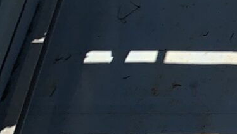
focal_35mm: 155
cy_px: 44
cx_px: 556
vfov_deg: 7.8
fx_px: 975
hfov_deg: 11.6
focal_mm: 4.25
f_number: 1.8
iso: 25
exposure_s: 1/2994
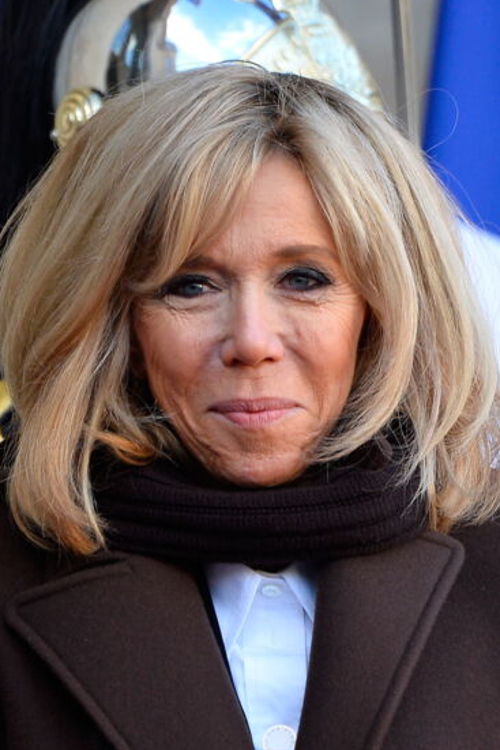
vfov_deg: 3.2
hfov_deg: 2.1
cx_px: 279
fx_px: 13612
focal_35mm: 653
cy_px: 453
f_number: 5.6
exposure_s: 1/500
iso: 1250
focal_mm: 400
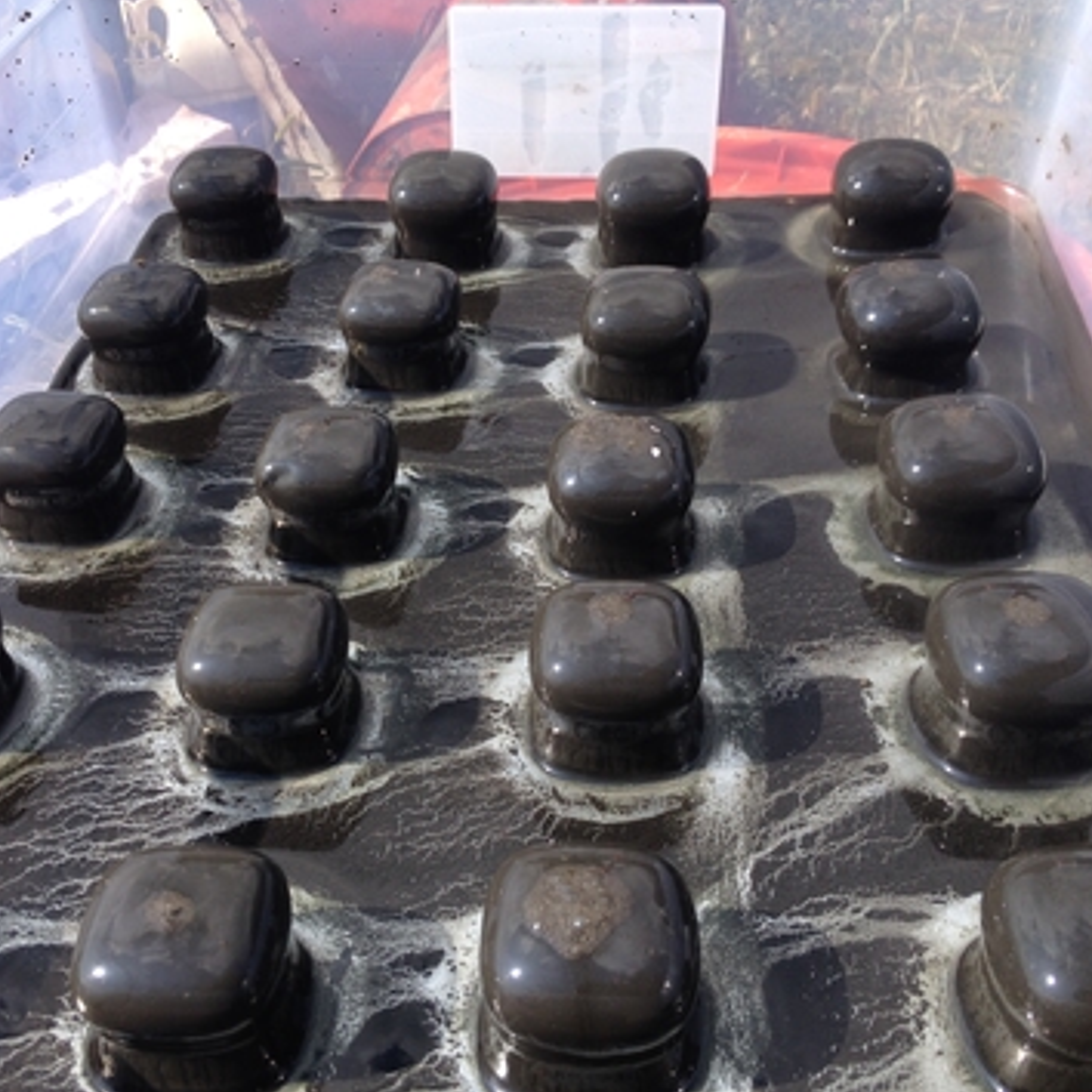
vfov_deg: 40.0
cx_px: 472
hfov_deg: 39.9
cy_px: 540
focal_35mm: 42
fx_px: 1499
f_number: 2.4
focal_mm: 4.28
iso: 50
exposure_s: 1/986
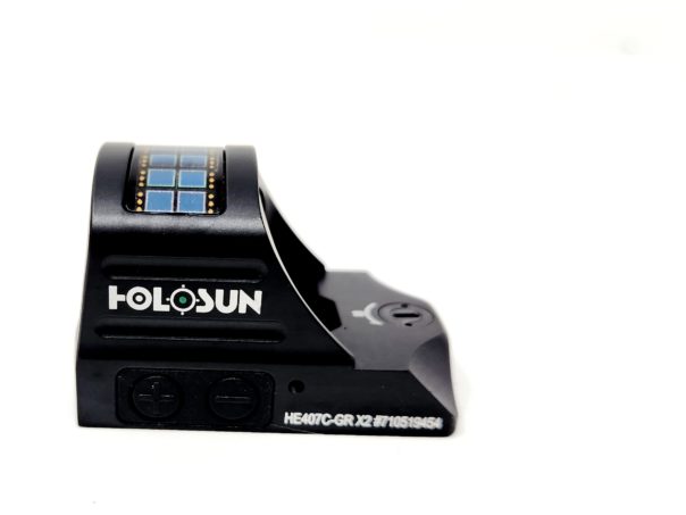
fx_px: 773
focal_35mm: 39
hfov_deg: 46.5
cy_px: 318
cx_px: 190
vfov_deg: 36.6
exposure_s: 1/182
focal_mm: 5.4
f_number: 1.8
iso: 50
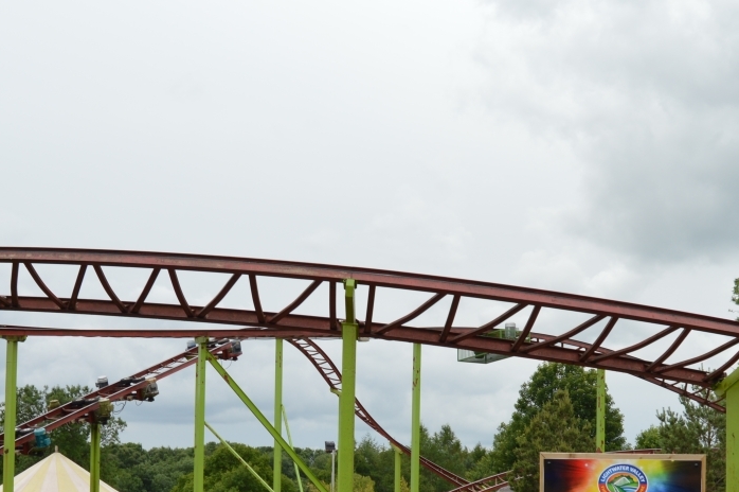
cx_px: 327
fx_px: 1189
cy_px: 471
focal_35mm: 58
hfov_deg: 34.5
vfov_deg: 22.6
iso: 100
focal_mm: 18
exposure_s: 1/200
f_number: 7.1
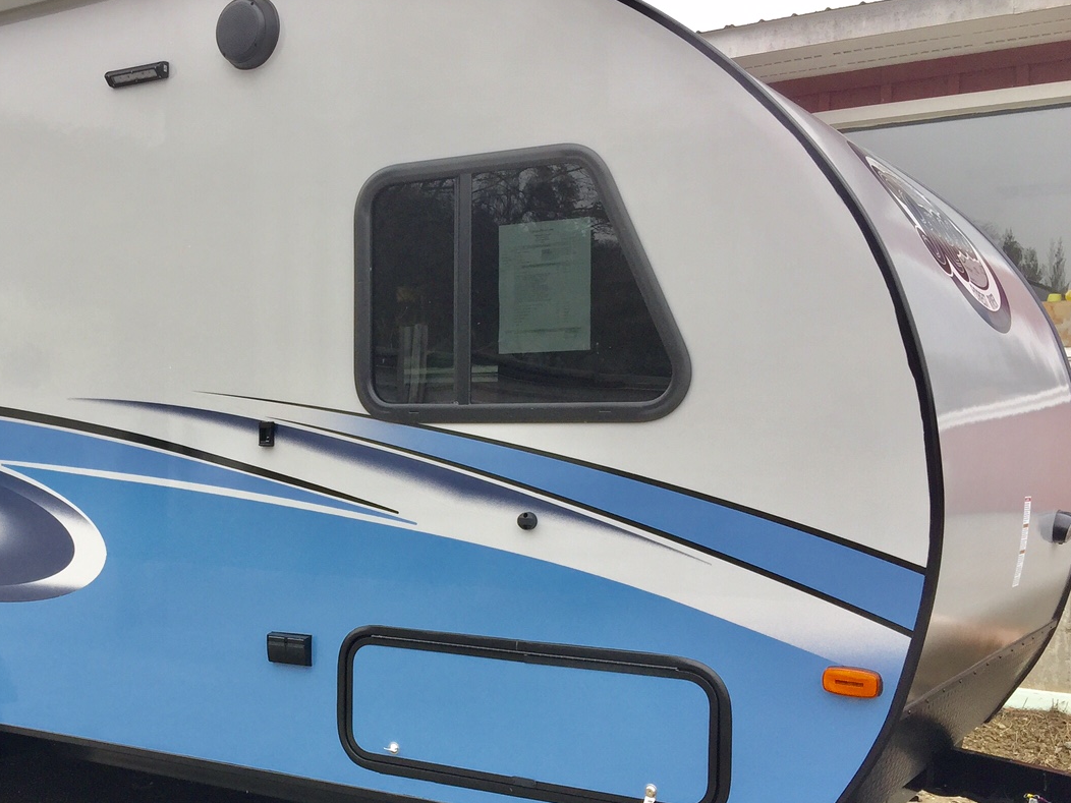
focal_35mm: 45
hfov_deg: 41.3
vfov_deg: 32.0
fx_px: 1392
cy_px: 514
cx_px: 321
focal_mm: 4.15
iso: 32
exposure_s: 1/338
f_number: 2.2
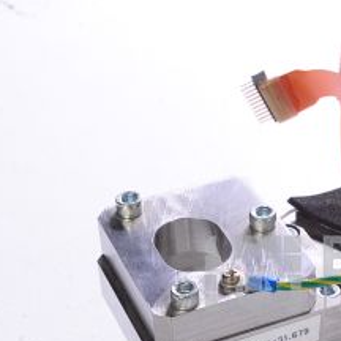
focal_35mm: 118
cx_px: 363
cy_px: 274
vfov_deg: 14.7
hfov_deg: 14.5
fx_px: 1315
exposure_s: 1/200
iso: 320
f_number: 13
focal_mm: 50
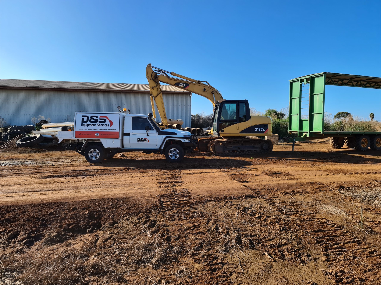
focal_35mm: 25
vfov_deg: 54.9
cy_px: 142
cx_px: 190
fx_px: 275
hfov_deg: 69.4
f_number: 1.8
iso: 50
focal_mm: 7
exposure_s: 1/574
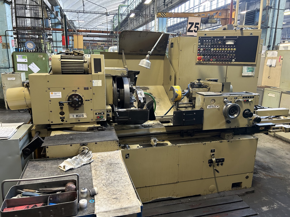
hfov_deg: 67.3
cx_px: 145
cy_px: 108
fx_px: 218
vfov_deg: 53.1
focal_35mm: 26
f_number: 1.5
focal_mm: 5.7
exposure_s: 1/50
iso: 250
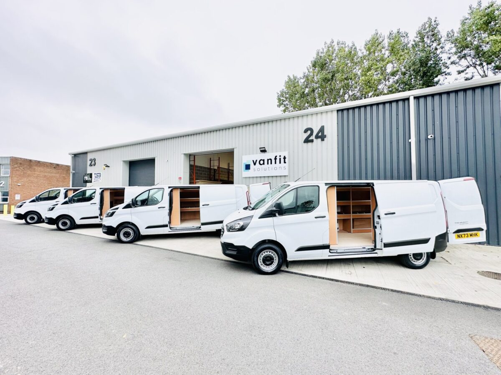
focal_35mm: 14
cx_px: 250
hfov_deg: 102.1
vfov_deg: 85.7
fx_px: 203
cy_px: 188
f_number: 2.2
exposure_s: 1/369
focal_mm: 2.22
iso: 40
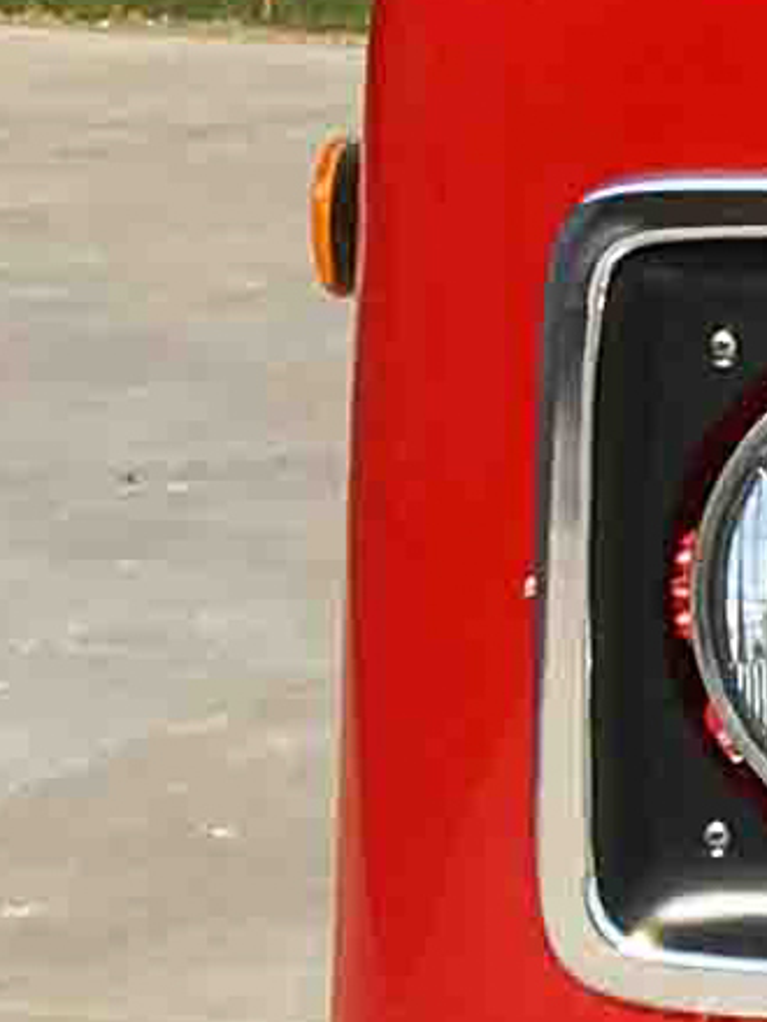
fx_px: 7858
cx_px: 3640
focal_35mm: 266
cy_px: 262
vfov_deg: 7.4
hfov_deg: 4.8
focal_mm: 4.15
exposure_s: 1/1700
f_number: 2.2
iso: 25
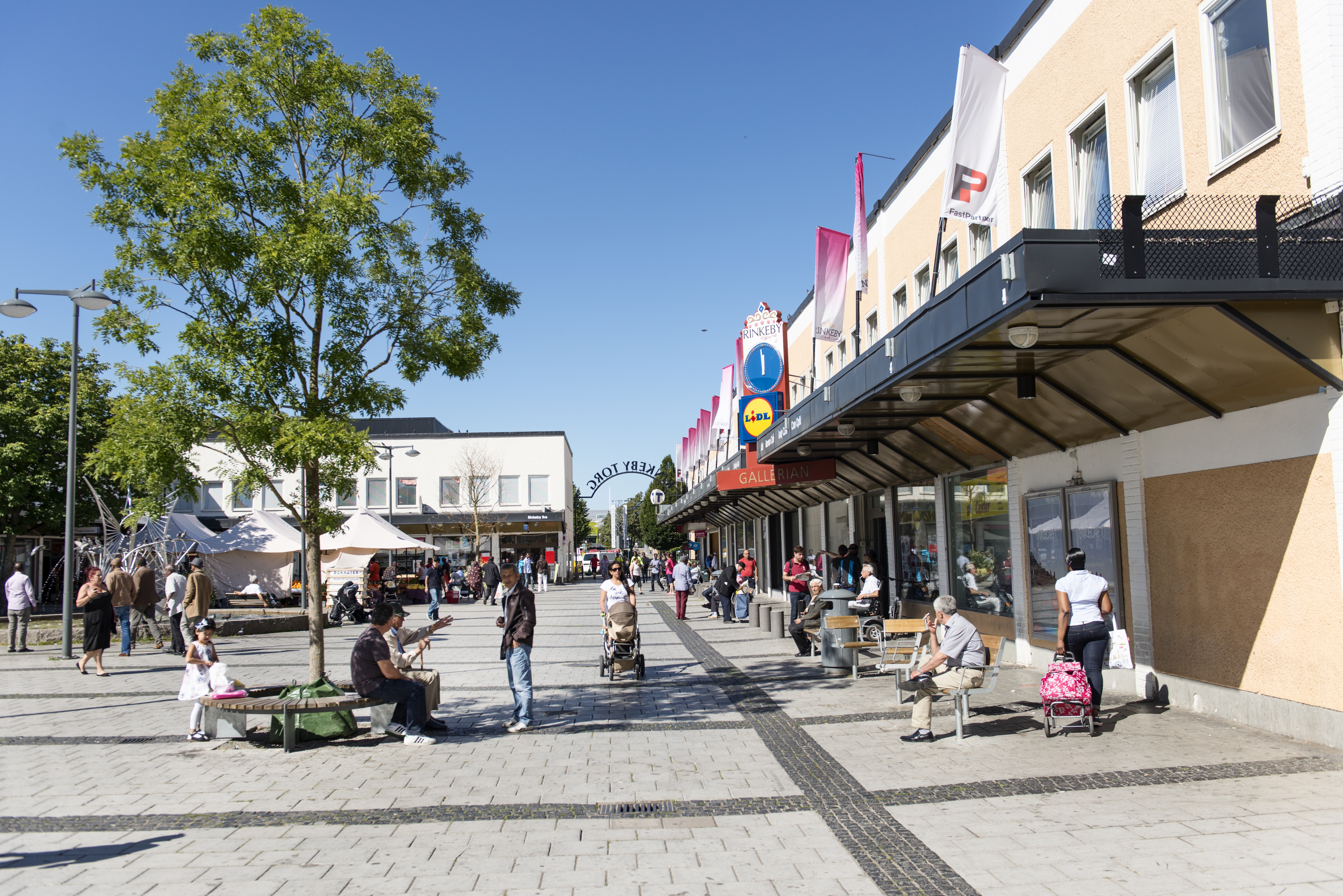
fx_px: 1194
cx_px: 672
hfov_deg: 58.7
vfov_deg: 41.1
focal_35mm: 32
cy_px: 448
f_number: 4.5
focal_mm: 32
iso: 200
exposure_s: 1/1600
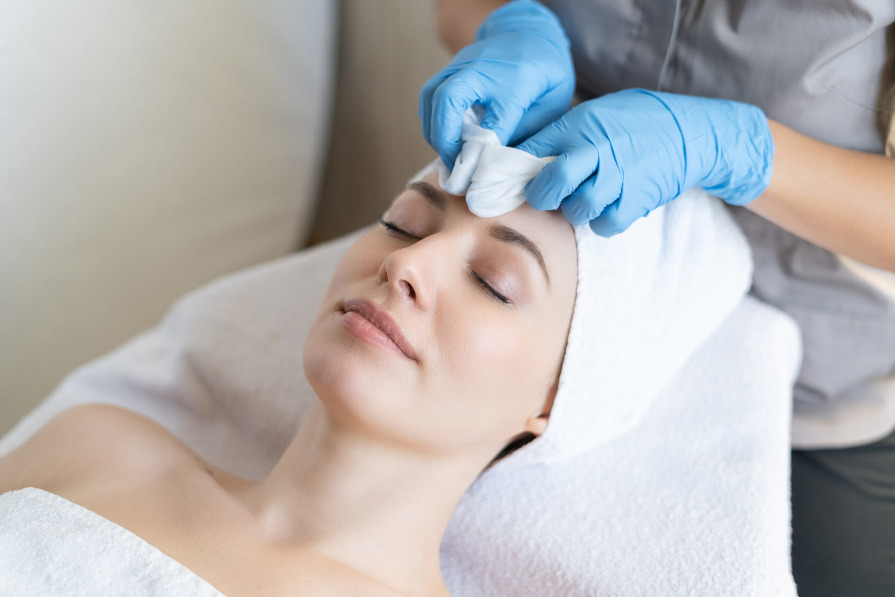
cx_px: 448
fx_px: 1243
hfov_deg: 39.6
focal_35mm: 50
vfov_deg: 27.0
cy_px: 298
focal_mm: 50
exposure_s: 1/250
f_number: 2.2
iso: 160
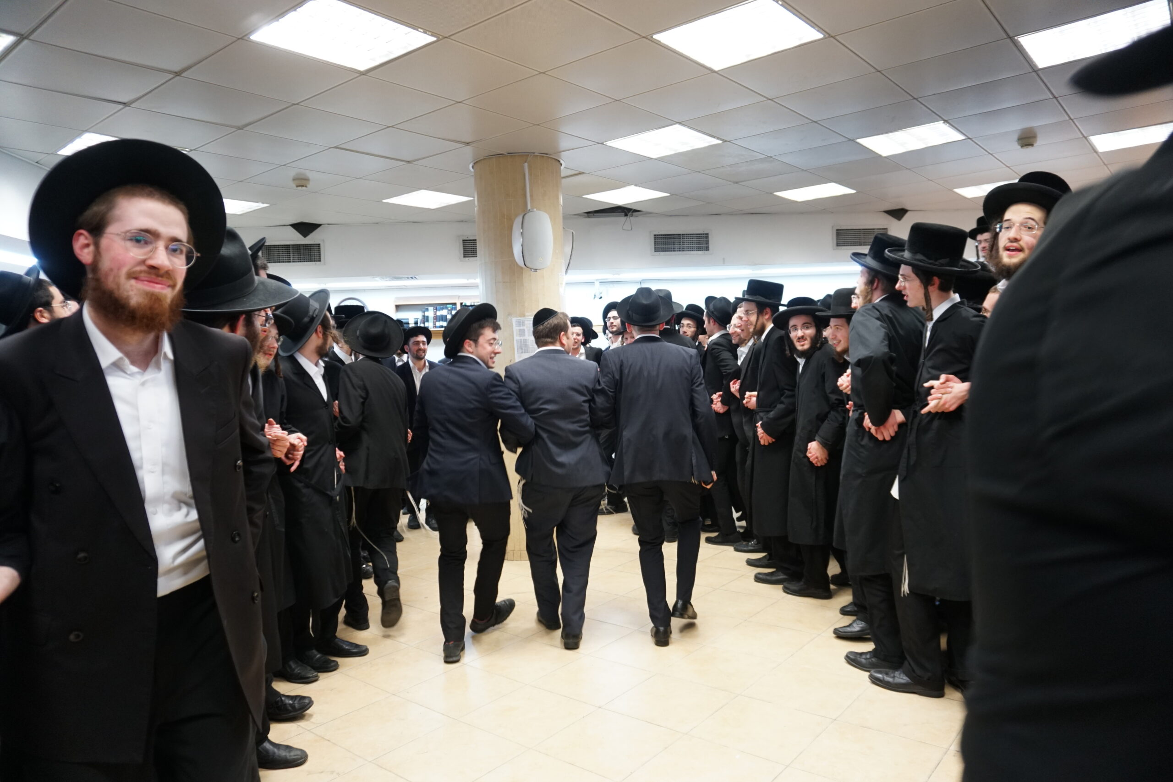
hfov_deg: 73.7
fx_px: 782
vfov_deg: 53.1
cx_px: 586
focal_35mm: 24
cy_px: 391
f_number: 3.5
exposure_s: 1/90
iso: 1000
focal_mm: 16
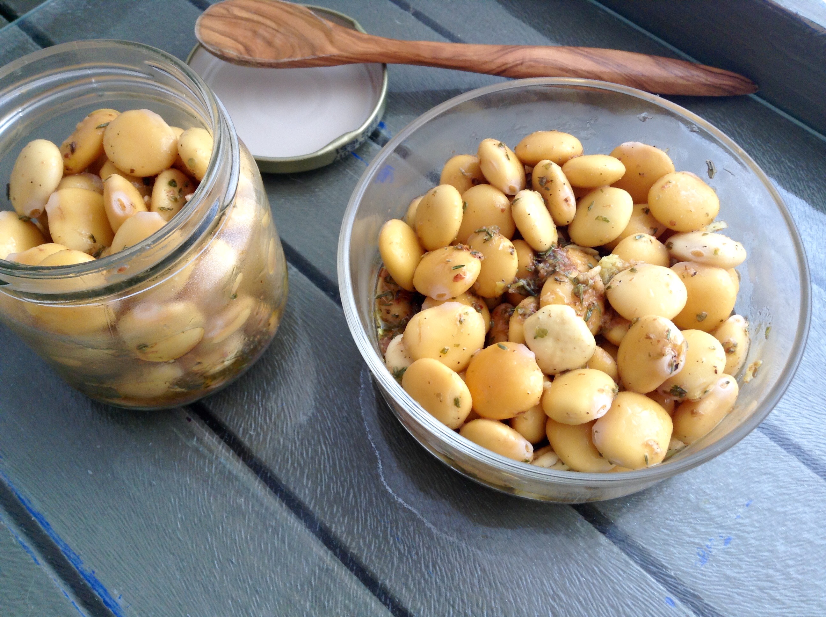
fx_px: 786
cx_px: 413
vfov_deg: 42.8
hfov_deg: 55.4
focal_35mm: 33
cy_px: 308
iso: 32
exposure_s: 1/24
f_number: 2.4
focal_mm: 3.3
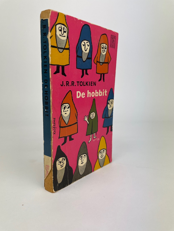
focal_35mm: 26
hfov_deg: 53.1
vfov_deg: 67.3
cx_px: 87
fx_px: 174
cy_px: 116
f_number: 1.6
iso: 32
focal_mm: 4.2
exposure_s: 1/1221
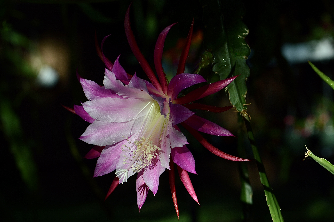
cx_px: 167
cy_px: 111
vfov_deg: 8.7
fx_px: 1460
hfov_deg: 13.1
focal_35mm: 158
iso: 100
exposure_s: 1/160
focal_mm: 105
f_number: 13
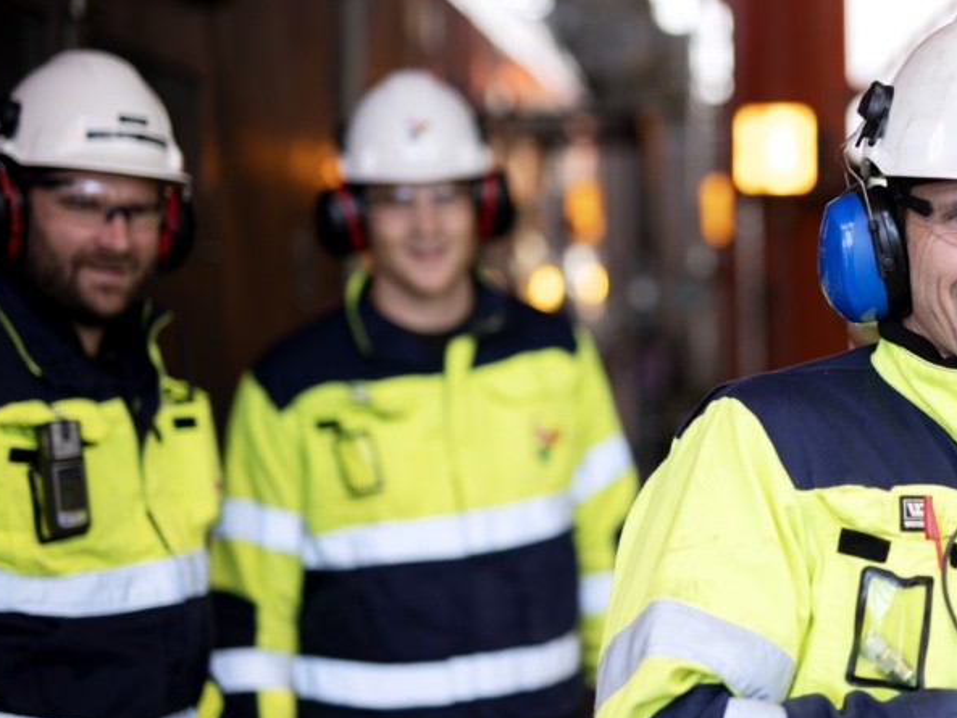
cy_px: 383
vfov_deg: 17.8
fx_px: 2295
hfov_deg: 23.1
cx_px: 804
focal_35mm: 83
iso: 200
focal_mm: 50
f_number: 1.8
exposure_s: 1/2000
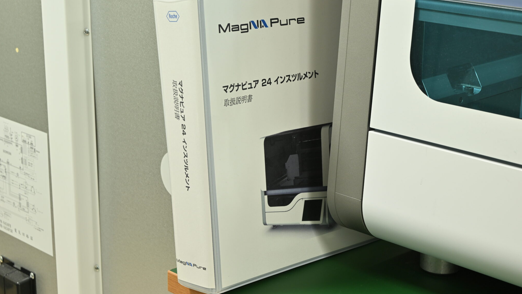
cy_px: 138
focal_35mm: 69
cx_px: 262
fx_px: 955
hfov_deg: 30.6
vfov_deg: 17.5
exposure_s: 1/2
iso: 400
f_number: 10
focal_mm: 65
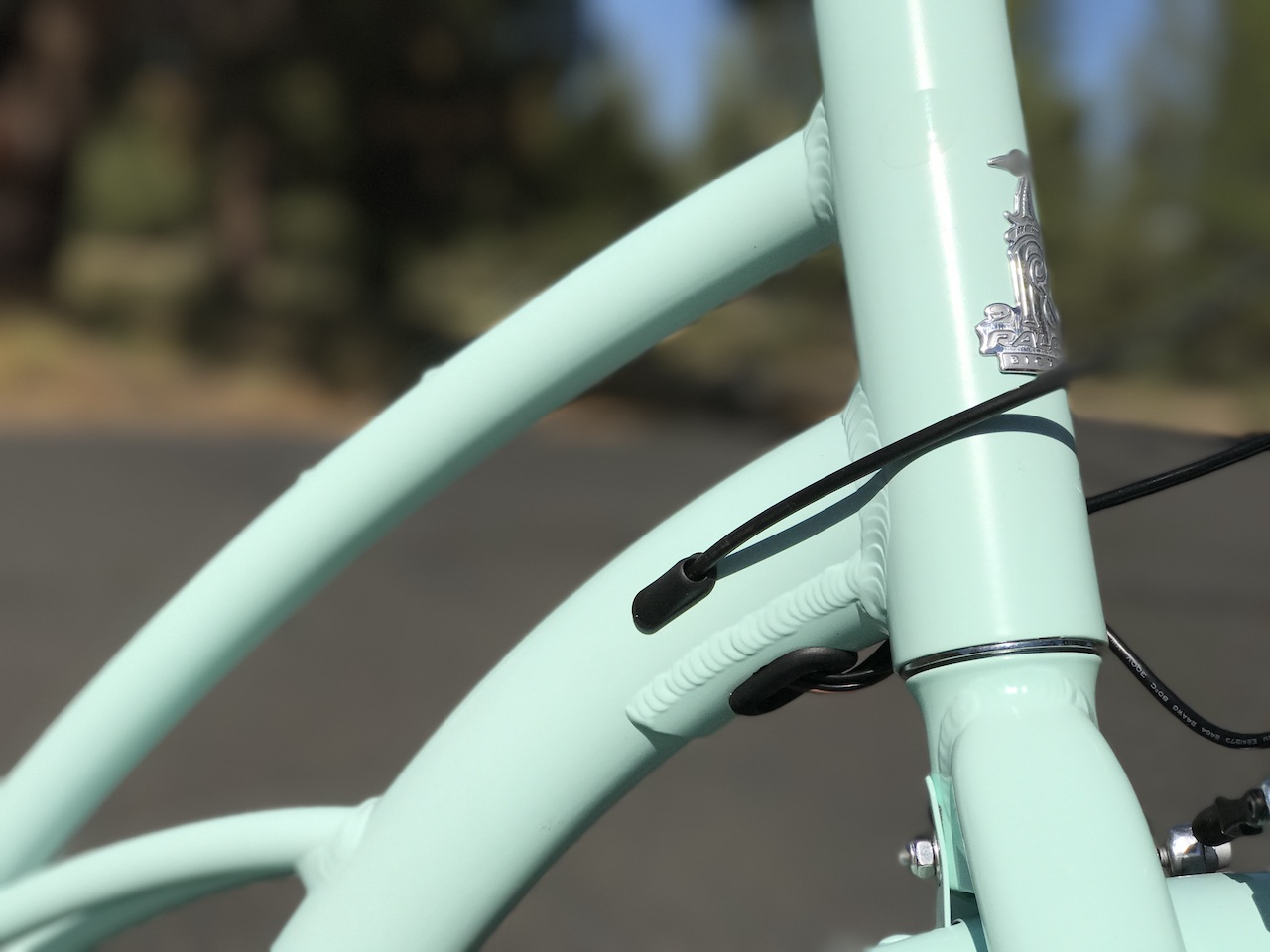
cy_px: 476
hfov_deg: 33.8
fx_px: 2091
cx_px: 635
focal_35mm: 57
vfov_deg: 25.7
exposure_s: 1/3831
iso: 20
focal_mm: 6.6
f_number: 2.8
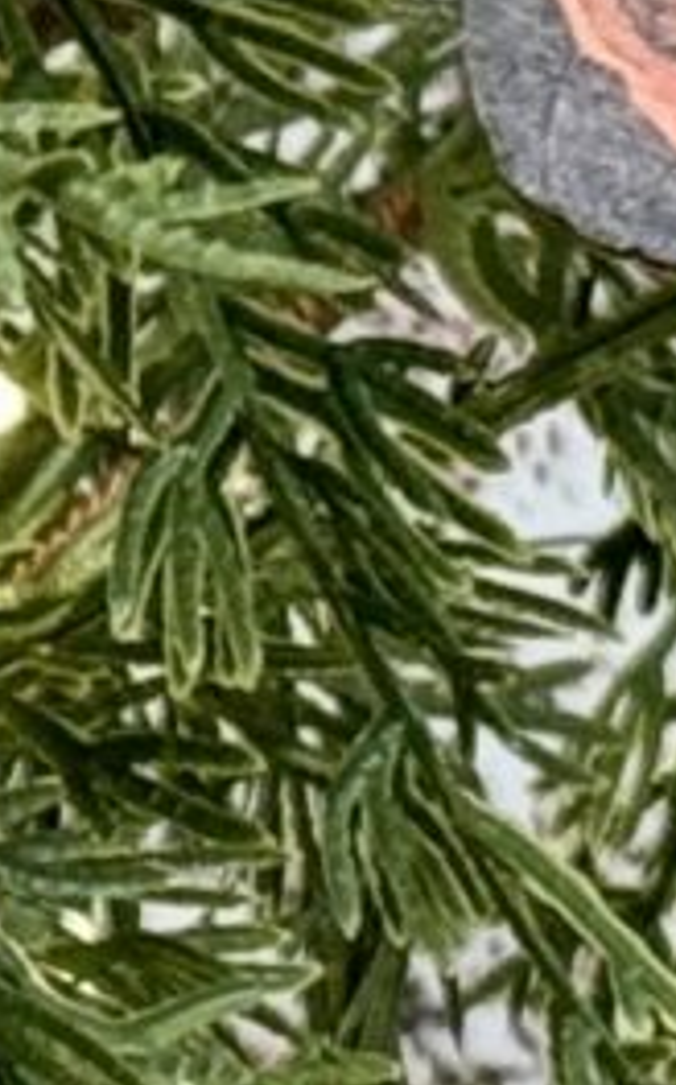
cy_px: 1621
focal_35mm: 496
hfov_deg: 2.6
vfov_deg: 4.2
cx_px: -845
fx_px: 14645
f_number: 1.78
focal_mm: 6.76
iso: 160
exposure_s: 1/60
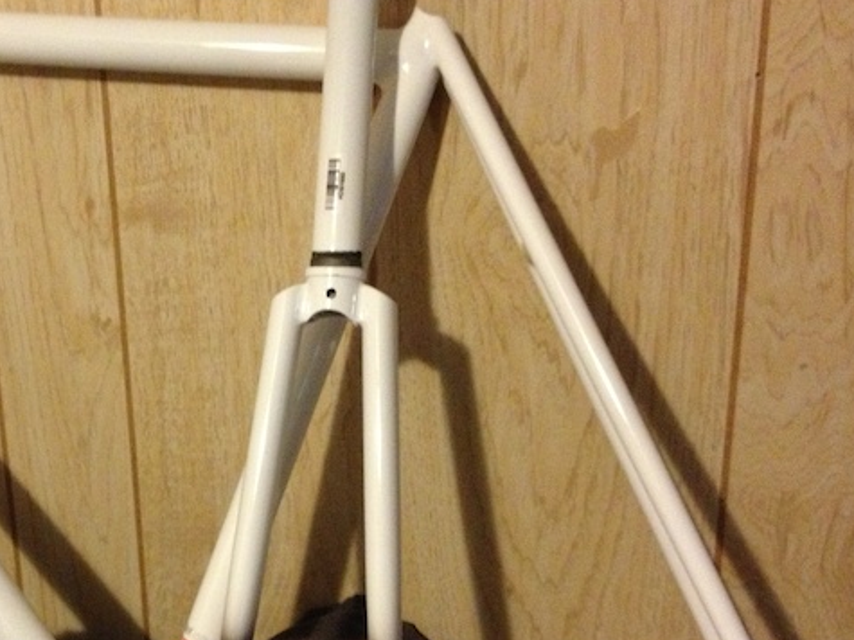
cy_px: 422
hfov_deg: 32.2
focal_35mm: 59
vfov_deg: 24.7
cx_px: 227
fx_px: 1455
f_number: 2.4
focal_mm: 4.28
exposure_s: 1/15
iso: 500
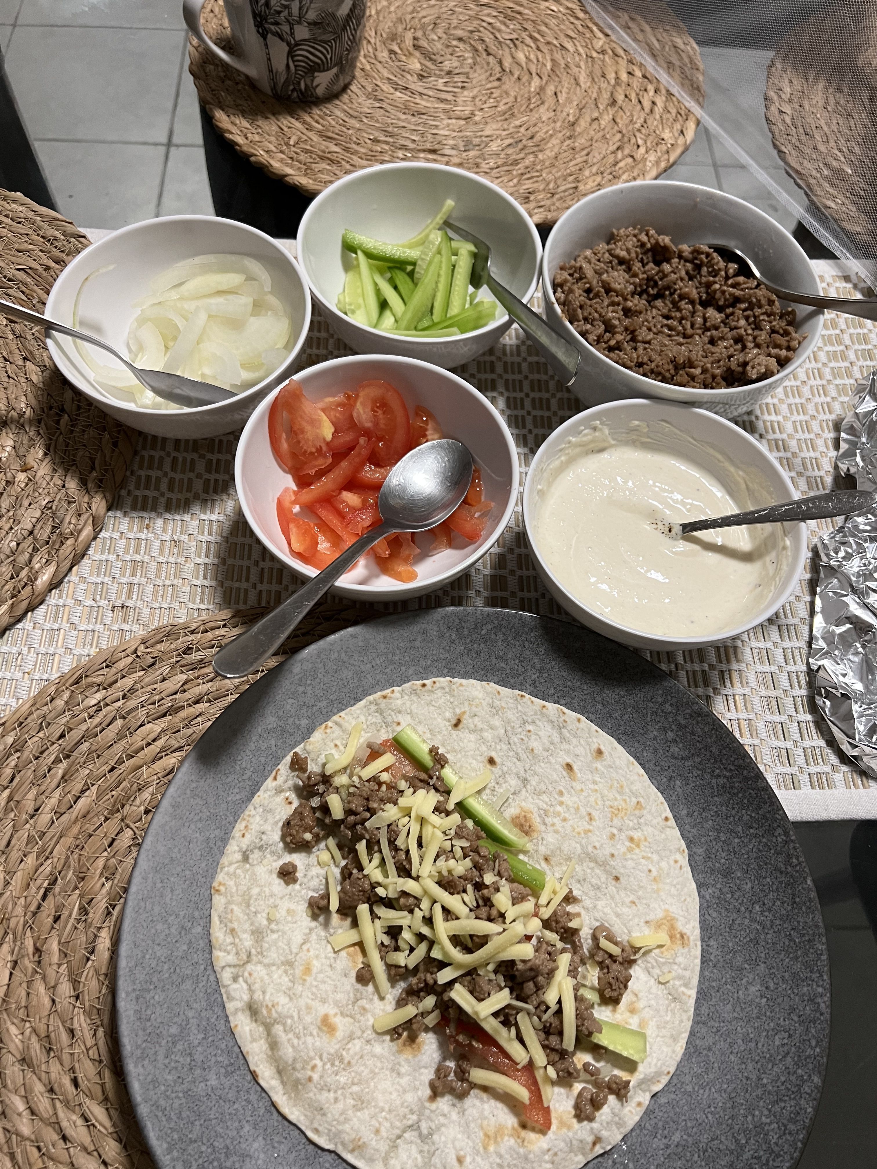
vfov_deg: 67.3
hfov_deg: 53.1
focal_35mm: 26
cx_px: 438
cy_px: 584
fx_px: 878
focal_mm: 5.7
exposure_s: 1/50
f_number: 1.5
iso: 250
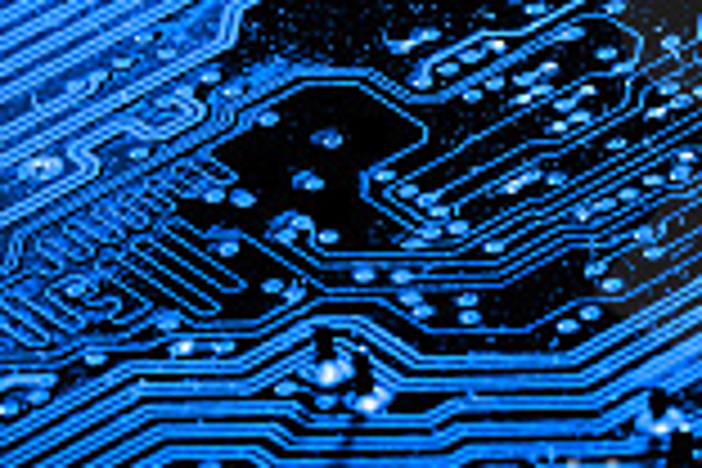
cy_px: -56
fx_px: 6668
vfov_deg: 4.0
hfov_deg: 6.0
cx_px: 882
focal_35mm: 342
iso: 100
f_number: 29
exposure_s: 1/100
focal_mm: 105
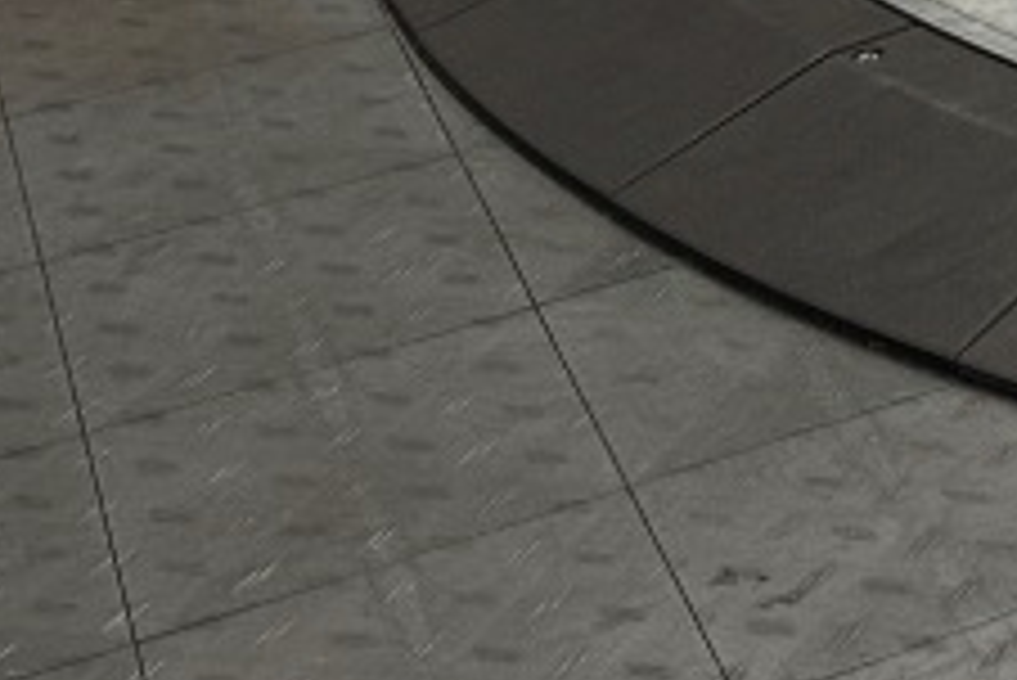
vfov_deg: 11.4
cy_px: -473
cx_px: 2128
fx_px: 3194
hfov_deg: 14.5
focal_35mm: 113
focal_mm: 6.86
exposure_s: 1/60
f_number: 1.78
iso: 200
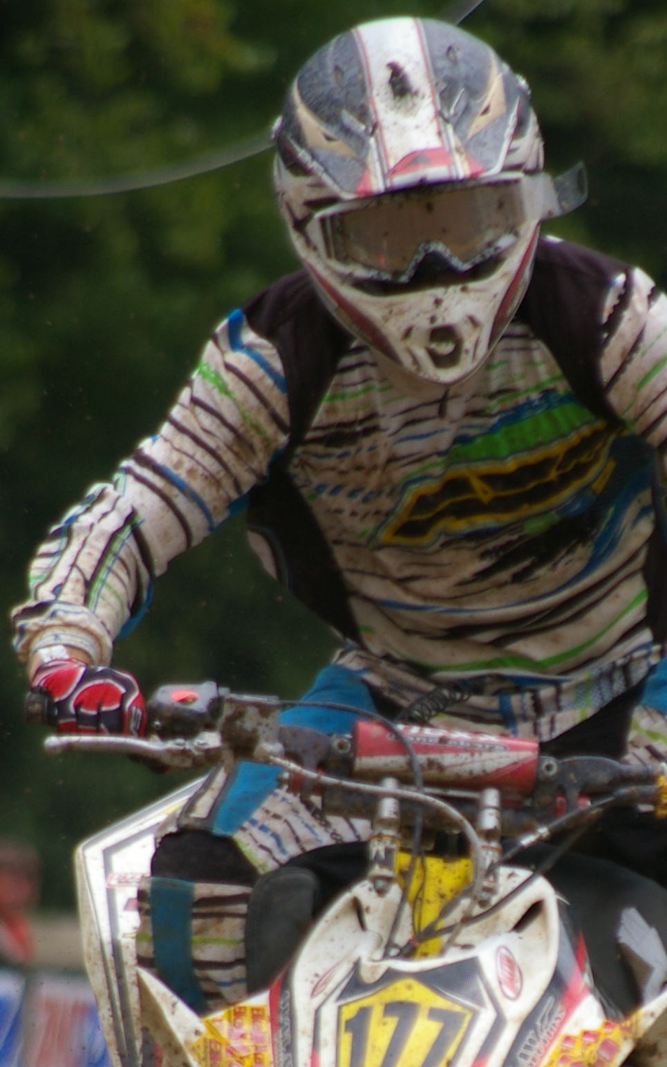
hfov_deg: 1.5
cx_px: 536
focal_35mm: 893
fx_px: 25973
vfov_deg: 2.4
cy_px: 942
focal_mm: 300
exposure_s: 1/500
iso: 200
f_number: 5.8
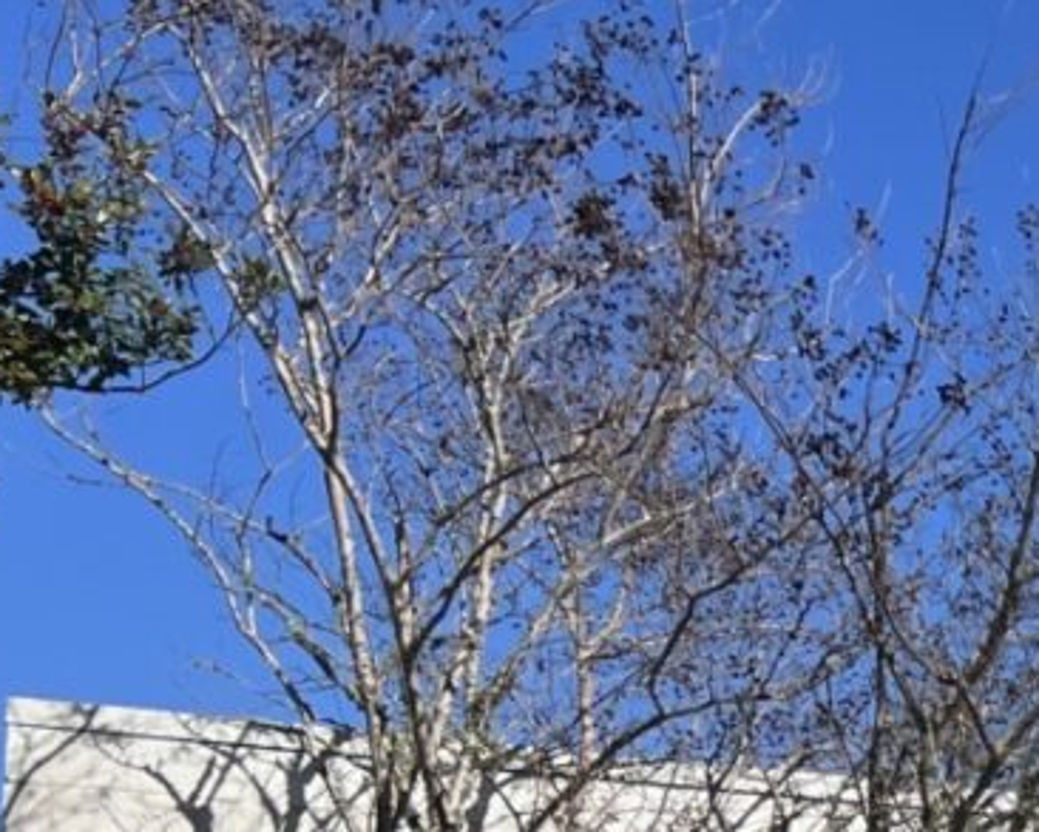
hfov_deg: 14.3
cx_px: 2098
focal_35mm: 111
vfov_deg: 12.9
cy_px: 1383
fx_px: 3414
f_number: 1.5
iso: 50
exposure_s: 1/6211
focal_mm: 5.7
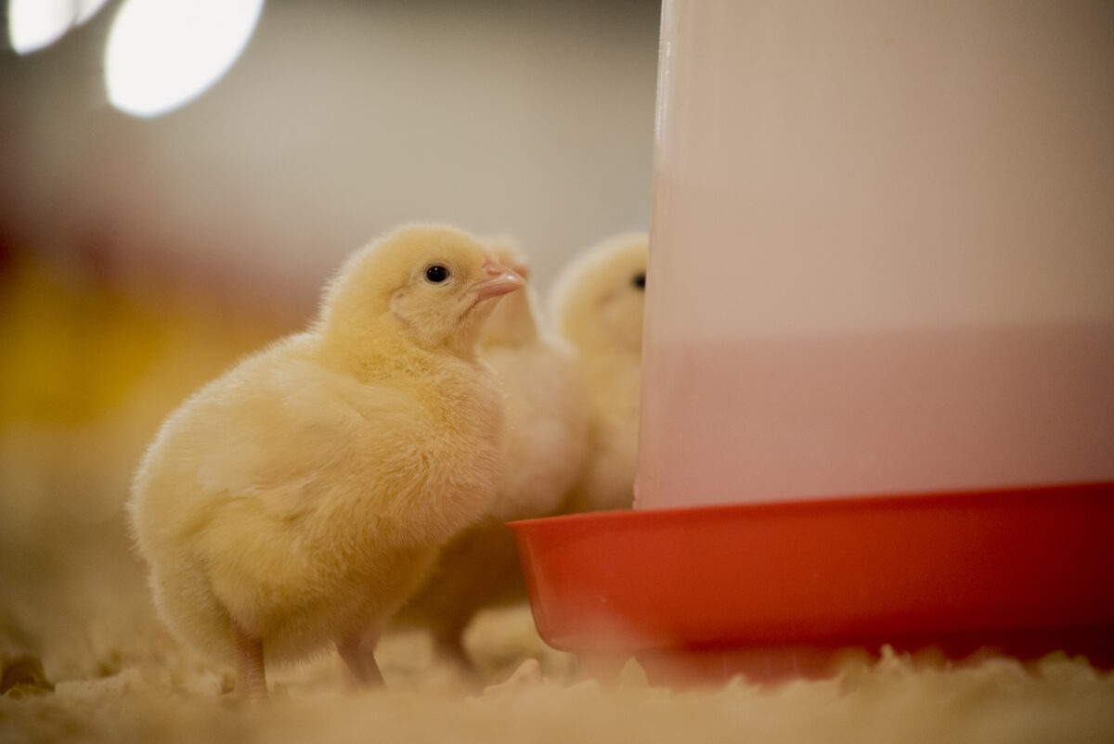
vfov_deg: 7.6
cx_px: 557
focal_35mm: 180
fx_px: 5574
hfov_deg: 11.4
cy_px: 372
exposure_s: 1/25
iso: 1600
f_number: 5
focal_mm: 180
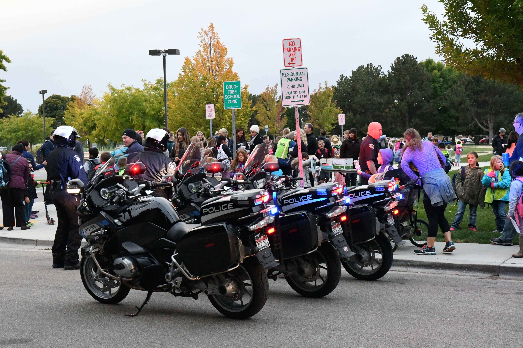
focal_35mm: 57
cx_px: 262
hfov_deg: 35.1
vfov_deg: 23.8
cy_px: 174
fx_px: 828
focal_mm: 38
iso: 12800
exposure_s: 1/320
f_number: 9
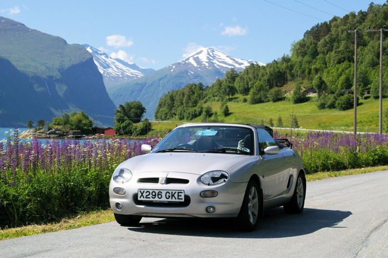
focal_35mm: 80
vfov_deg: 17.1
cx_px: 194
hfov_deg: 25.5
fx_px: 856
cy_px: 129
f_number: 9.5
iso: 400
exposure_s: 1/750
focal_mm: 53
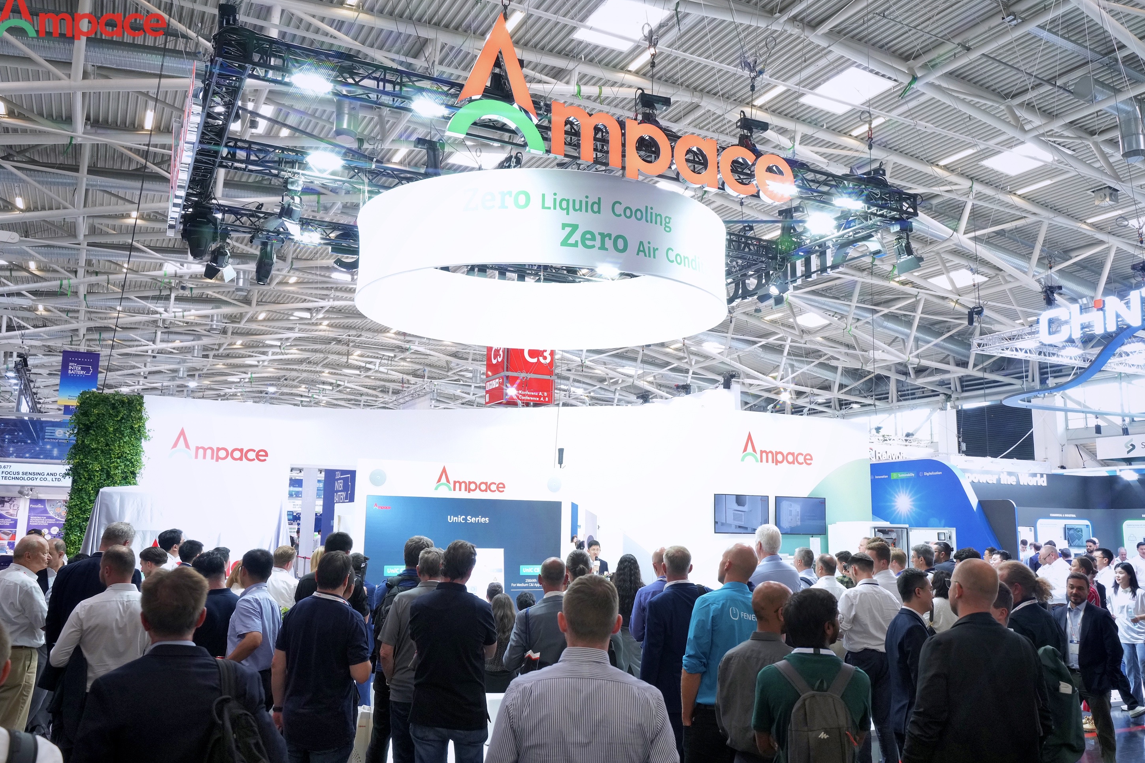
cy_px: 373
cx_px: 586
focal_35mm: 29
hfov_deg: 63.7
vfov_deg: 45.0
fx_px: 922
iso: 2000
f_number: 5.6
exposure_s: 1/125
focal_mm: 28
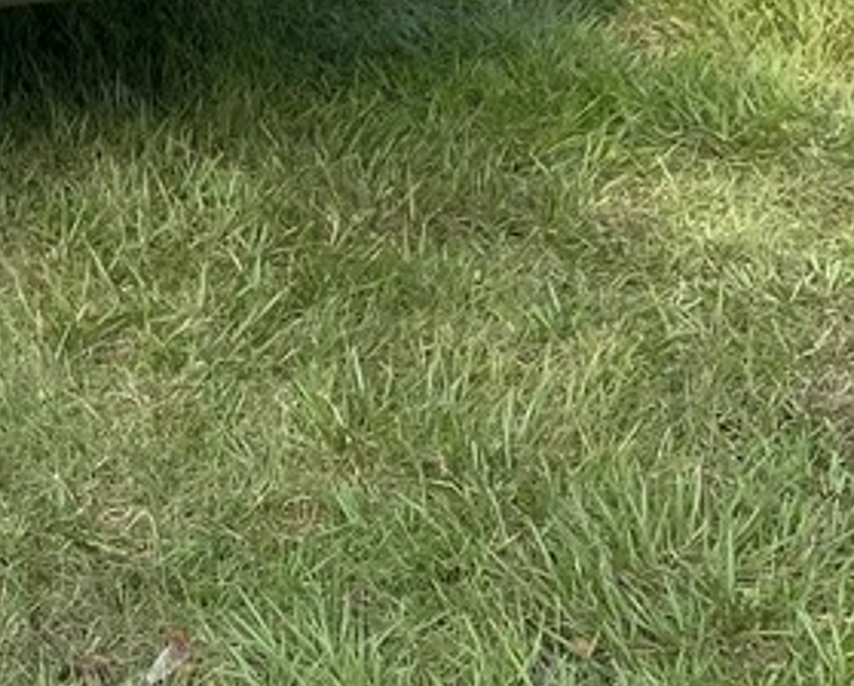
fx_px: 2759
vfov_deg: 12.6
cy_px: -652
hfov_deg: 15.6
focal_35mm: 109
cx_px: -572
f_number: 1.6
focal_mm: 4.2
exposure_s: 1/1855
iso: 32
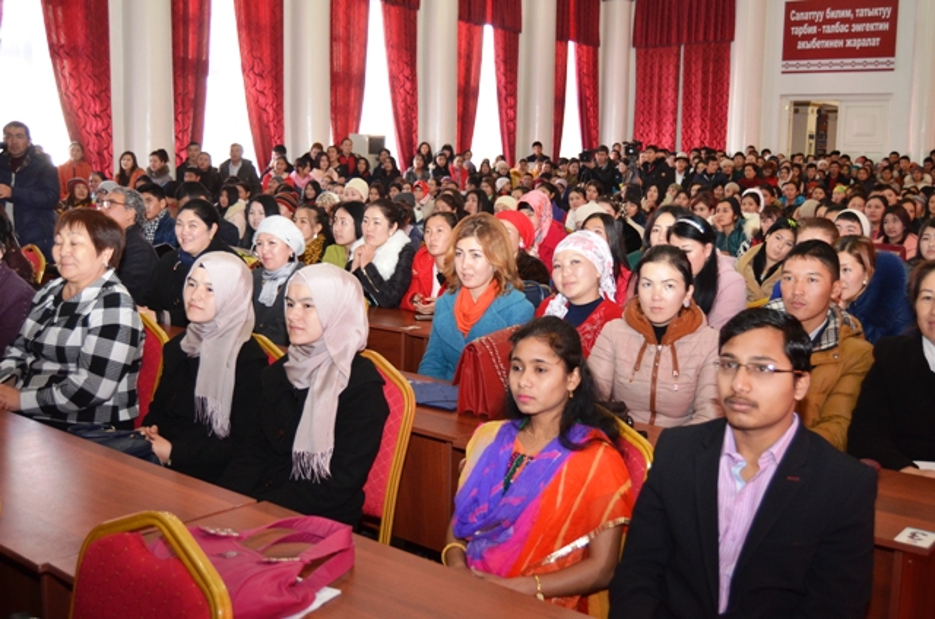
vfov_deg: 34.1
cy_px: 310
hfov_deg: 49.6
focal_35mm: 39
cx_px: 468
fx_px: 1011
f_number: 4
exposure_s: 1/60
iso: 800
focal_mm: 26
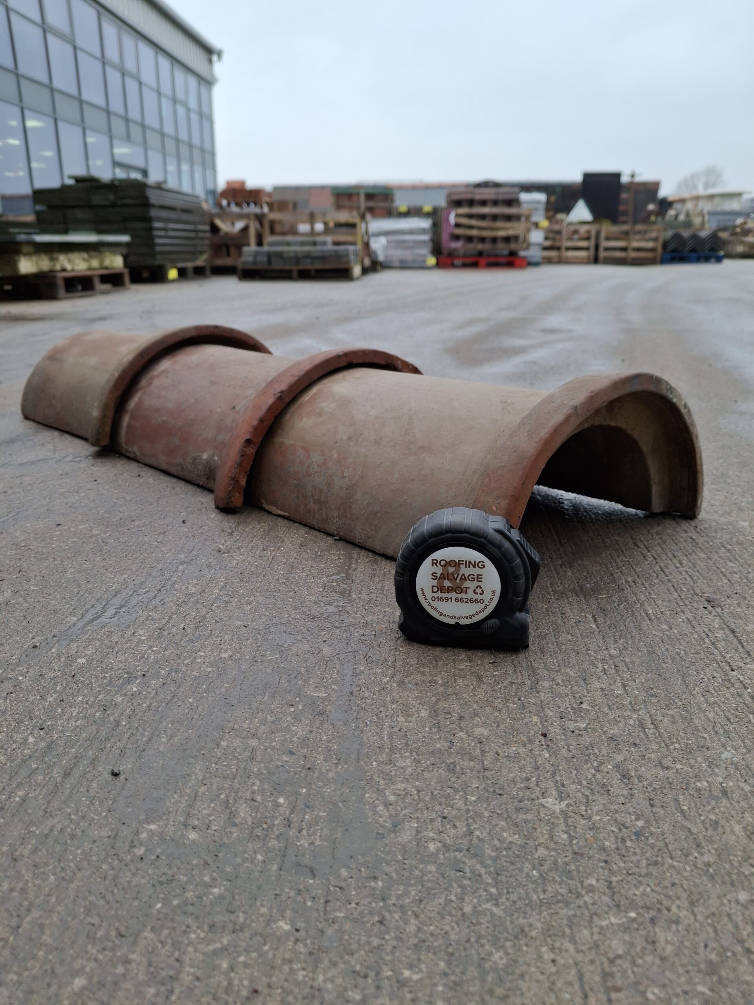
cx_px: 377
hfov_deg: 54.9
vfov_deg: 69.4
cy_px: 502
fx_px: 726
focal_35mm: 25
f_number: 1.8
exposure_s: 1/117
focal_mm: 4.69
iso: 32
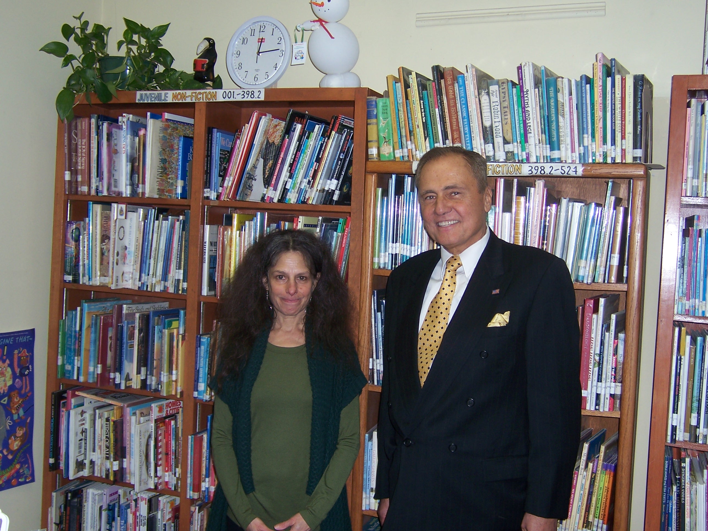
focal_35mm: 40
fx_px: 818
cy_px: 266
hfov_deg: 46.8
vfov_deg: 36.0
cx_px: 354
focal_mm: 6.7
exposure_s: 1/60
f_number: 3.4
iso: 80
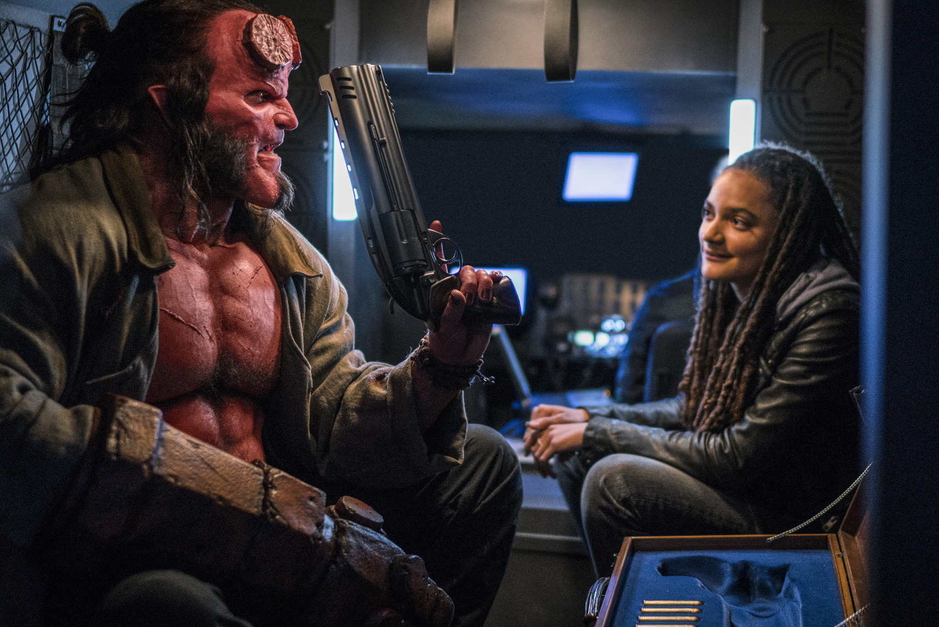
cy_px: 314
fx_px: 1357
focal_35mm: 52
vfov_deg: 26.0
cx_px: 470
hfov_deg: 38.2
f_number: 1.4
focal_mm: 35
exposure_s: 1/80
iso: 1000
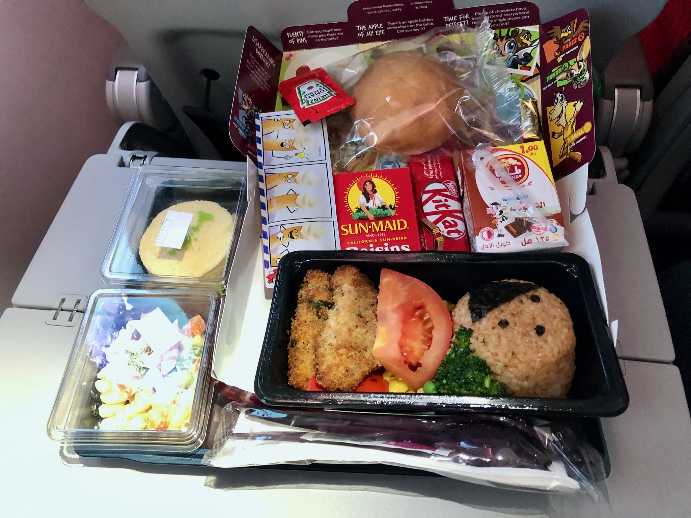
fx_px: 559
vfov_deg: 49.7
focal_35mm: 28
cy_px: 259
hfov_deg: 63.4
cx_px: 346
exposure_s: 1/16
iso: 100
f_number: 1.8
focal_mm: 4
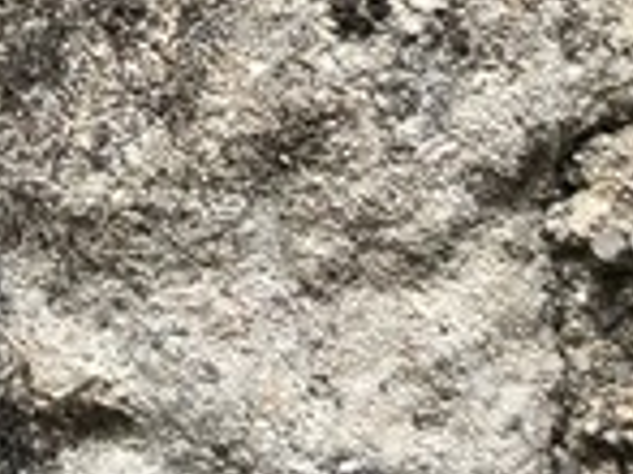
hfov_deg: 9.8
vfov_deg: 7.1
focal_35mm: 195
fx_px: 3563
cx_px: -357
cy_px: -763
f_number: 1.8
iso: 20
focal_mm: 3.99
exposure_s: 1/873
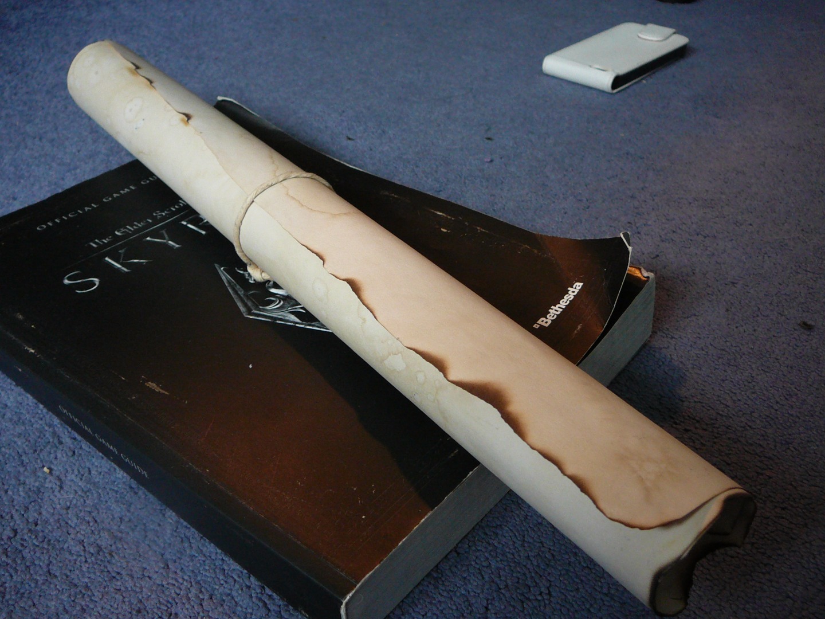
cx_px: 412
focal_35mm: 35
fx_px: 834
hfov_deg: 52.6
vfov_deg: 40.7
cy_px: 310
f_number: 2.8
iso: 200
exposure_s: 1/30
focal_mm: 5.2
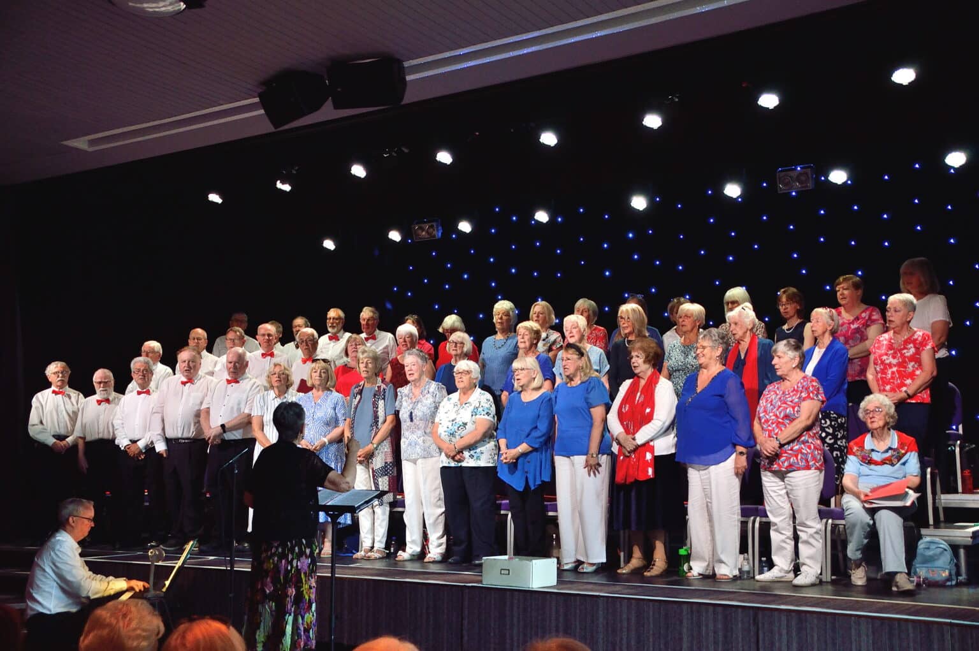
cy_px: 326
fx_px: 1100
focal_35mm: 40
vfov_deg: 32.9
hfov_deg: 48.0
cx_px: 490
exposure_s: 1/125
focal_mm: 27
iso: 400
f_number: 4
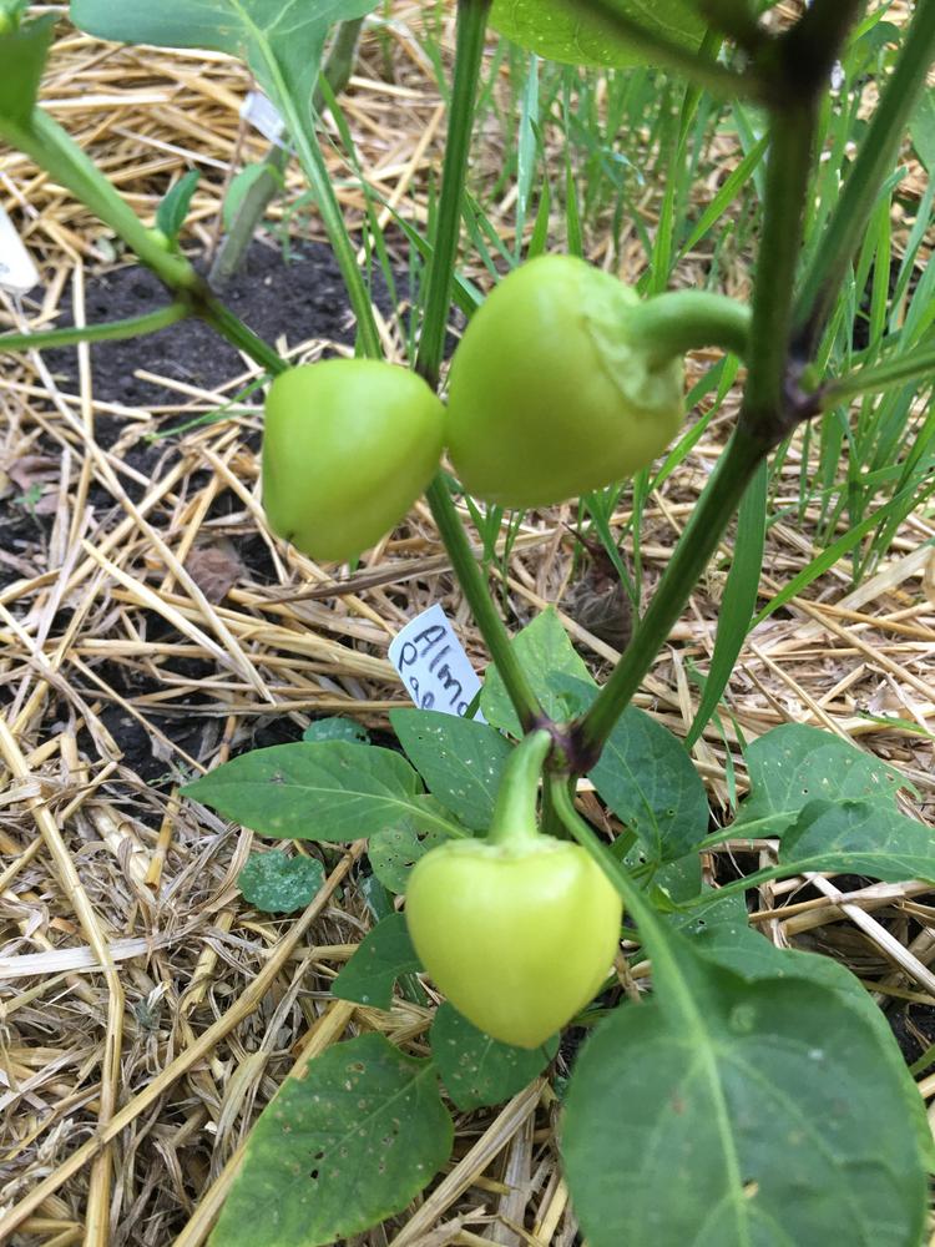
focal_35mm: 29
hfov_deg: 48.2
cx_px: 468
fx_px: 1044
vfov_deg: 61.7
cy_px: 624
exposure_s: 1/15
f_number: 2.2
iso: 32
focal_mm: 4.15
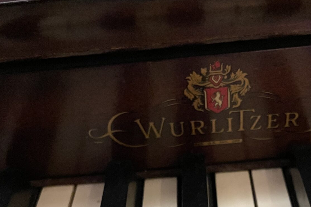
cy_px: 243
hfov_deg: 39.4
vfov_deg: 24.6
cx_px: 192
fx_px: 432
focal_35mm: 50
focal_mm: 4.2
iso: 640
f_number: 1.6
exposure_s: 1/30
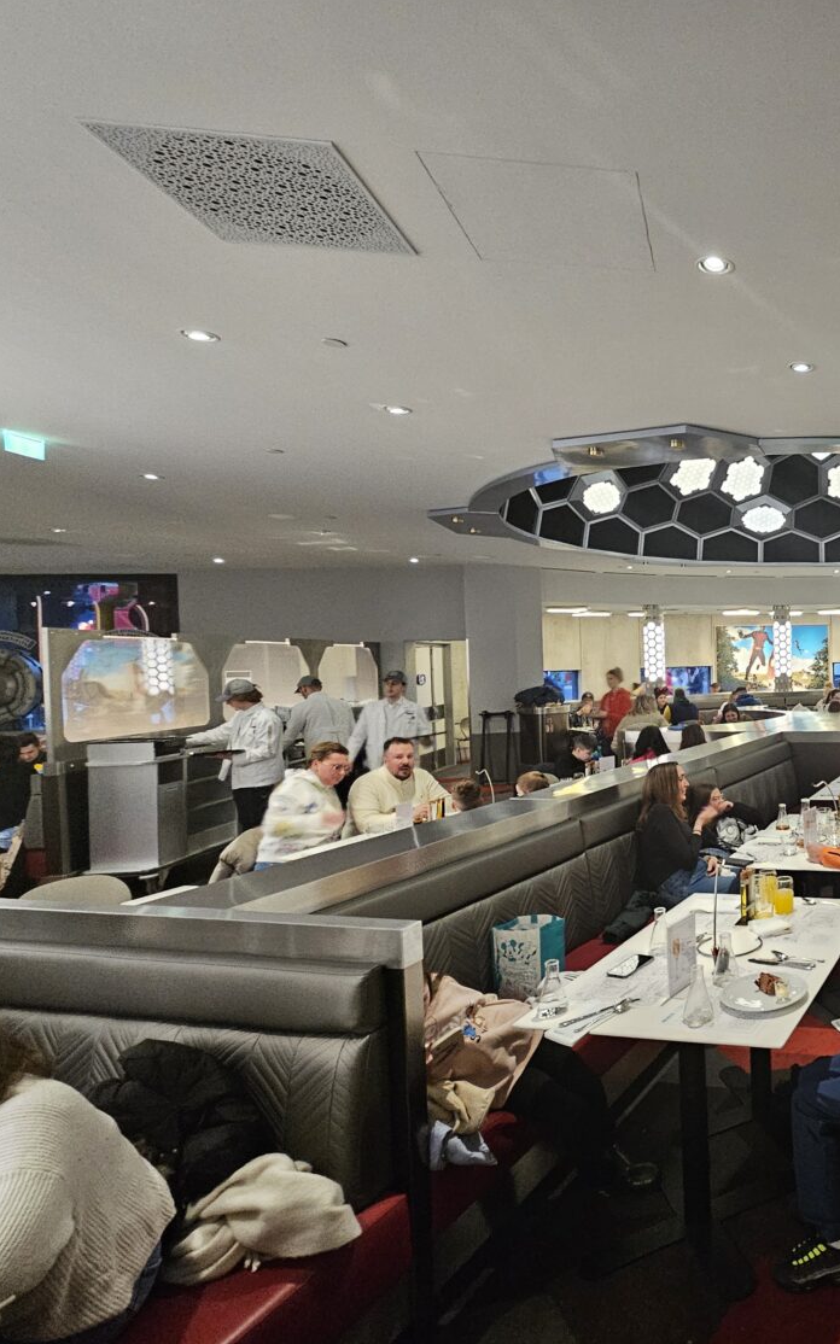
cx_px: 881
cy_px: 668
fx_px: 696
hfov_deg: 48.3
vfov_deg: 88.0
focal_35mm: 19
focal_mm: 2.2
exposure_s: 1/34
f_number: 2.2
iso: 640
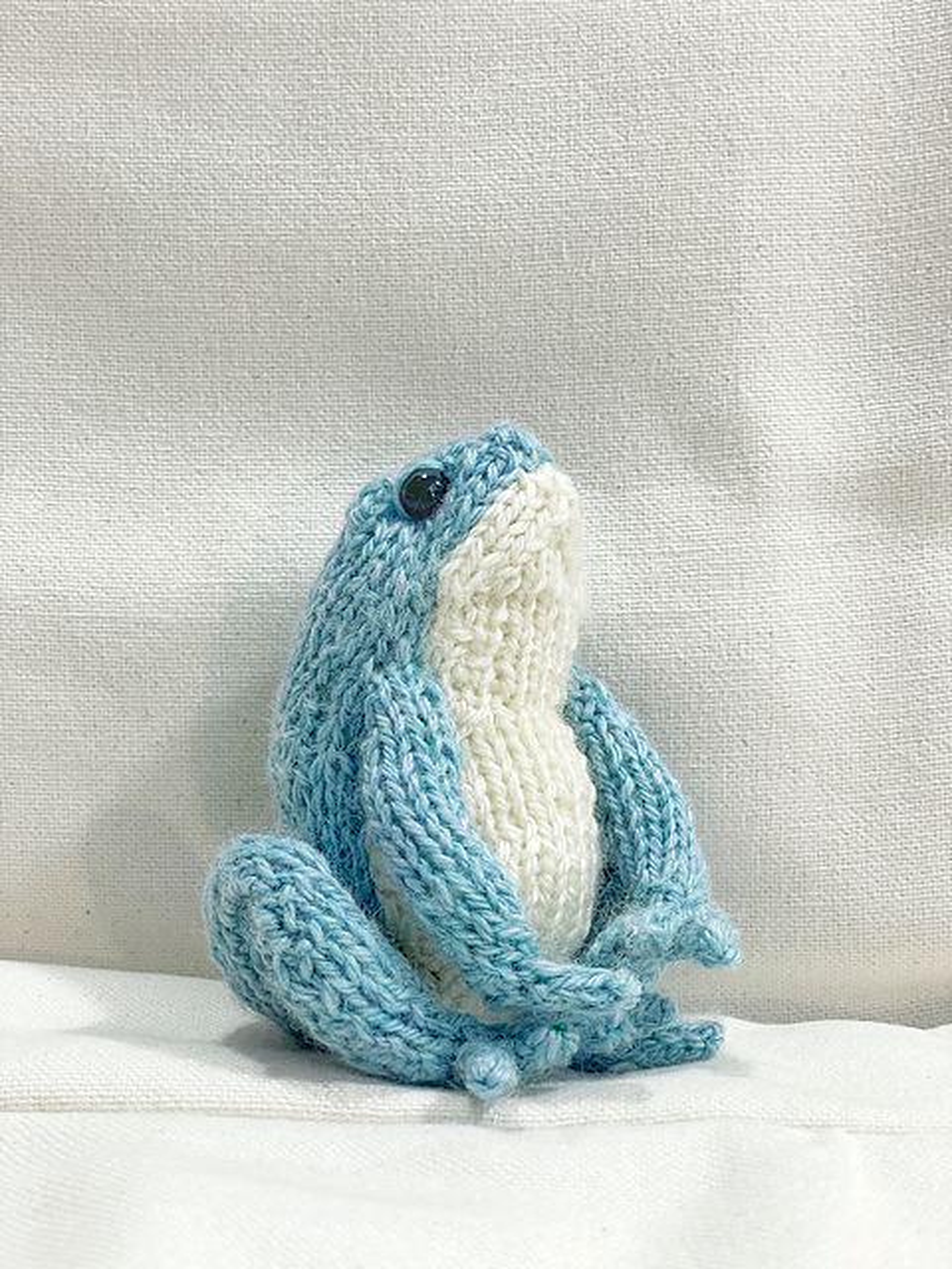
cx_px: 476
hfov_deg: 28.0
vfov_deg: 36.8
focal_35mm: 52
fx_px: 1907
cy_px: 634
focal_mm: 6
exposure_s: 1/60
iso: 160
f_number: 2
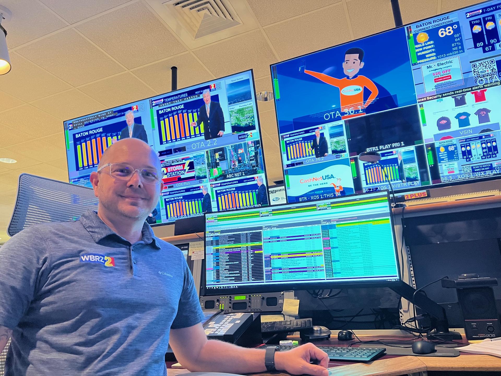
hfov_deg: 67.3
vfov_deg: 53.1
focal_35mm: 26
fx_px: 376
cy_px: 188
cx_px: 250
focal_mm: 5.7
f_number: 1.5
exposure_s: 1/60
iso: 250
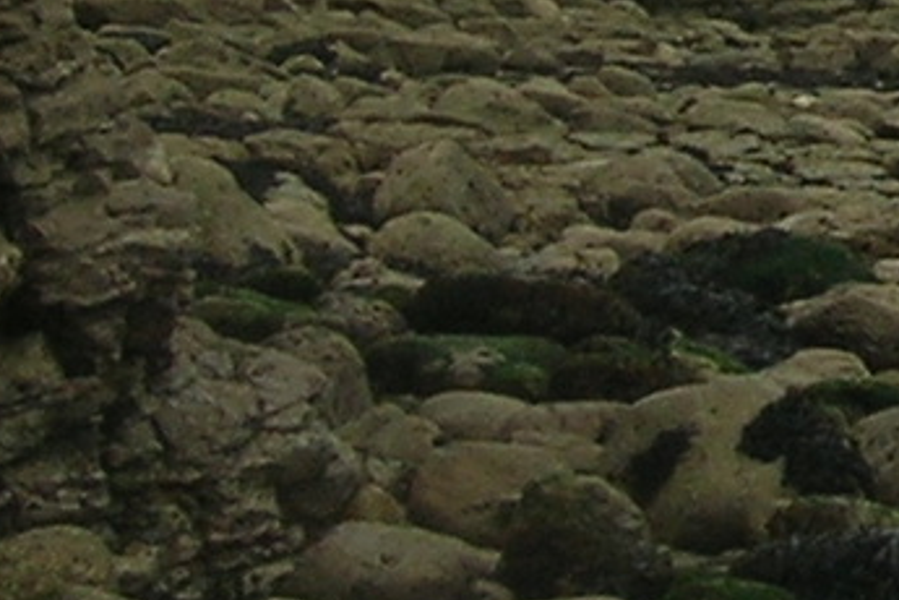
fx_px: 5843
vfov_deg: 5.8
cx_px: 1733
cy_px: -386
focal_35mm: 234
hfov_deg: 8.4
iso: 50
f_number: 4.9
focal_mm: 5.7
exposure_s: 1/379
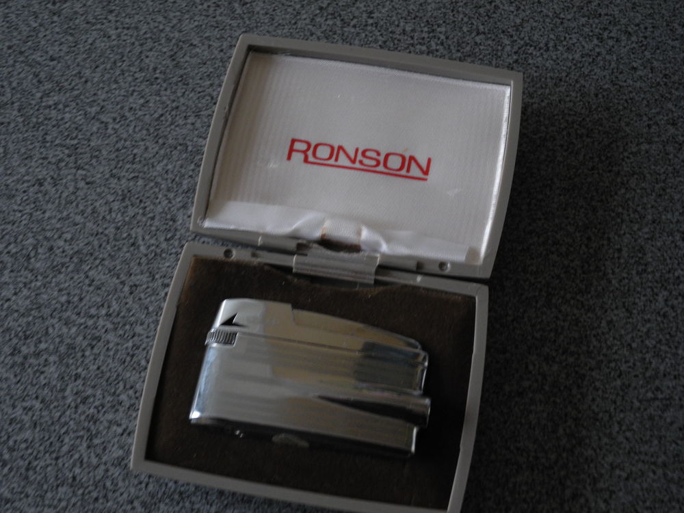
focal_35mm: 55
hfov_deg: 34.9
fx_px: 1087
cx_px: 342
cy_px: 256
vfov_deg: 26.6
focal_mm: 11.8
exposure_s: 1/6.9
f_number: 3.5
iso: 400
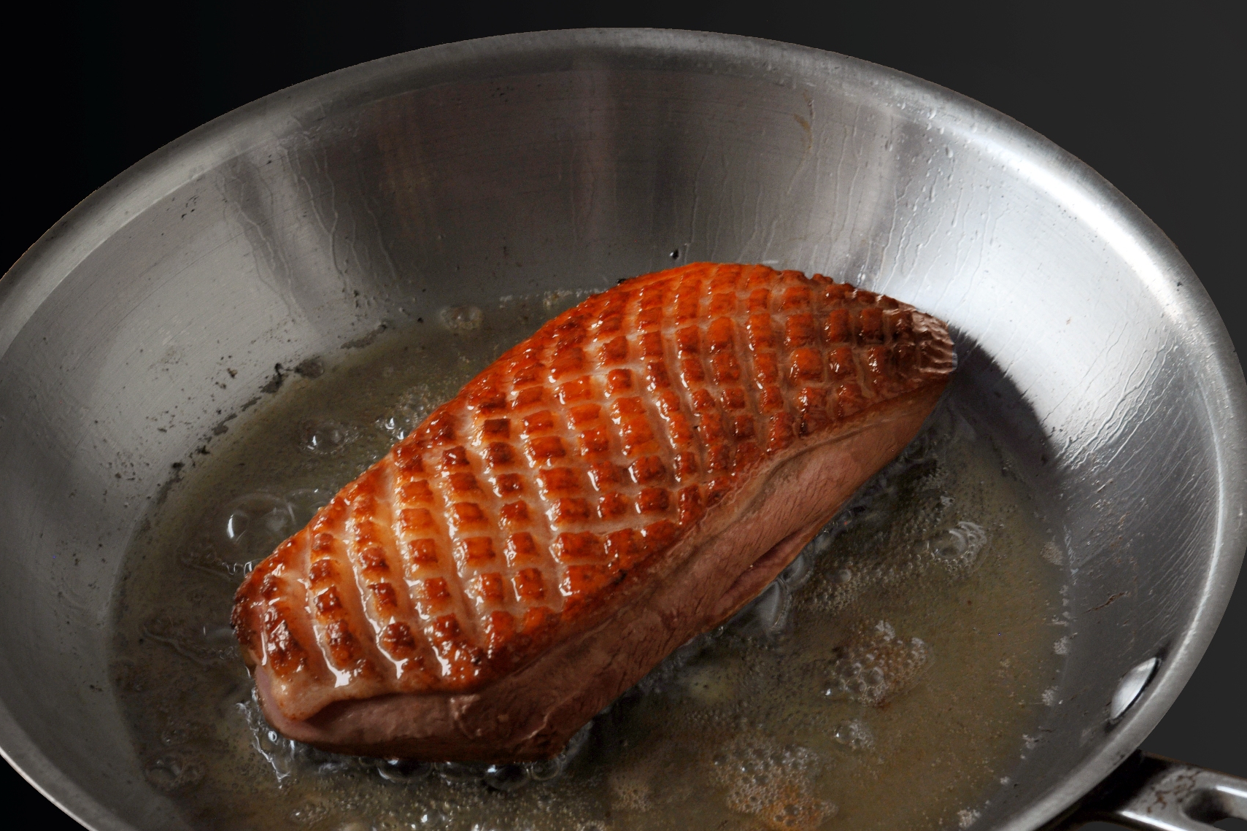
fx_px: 3256
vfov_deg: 14.5
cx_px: 631
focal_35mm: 94
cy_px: 492
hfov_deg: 21.7
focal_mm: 50
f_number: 4.5
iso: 400
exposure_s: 1/80
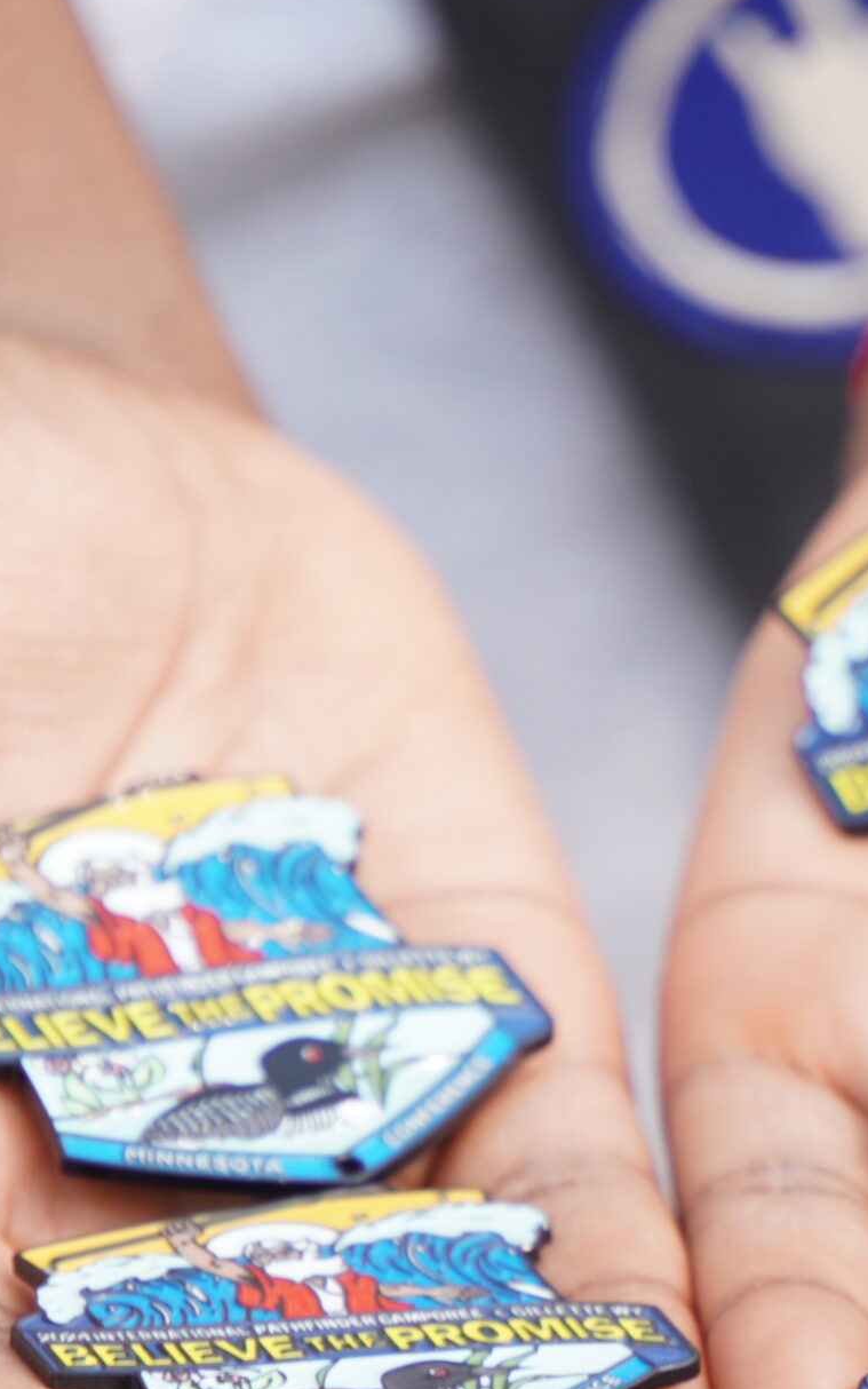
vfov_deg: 2.7
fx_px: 29897
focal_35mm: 790
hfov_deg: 1.7
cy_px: 1009
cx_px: 732
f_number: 6.3
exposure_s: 1/250
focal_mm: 245
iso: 160
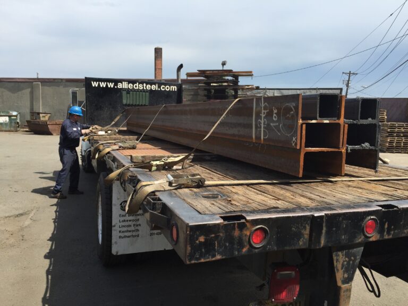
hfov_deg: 61.7
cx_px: 204
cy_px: 153
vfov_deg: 48.2
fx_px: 342
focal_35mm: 29
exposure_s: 1/2083
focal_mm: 4.15
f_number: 2.2
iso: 32
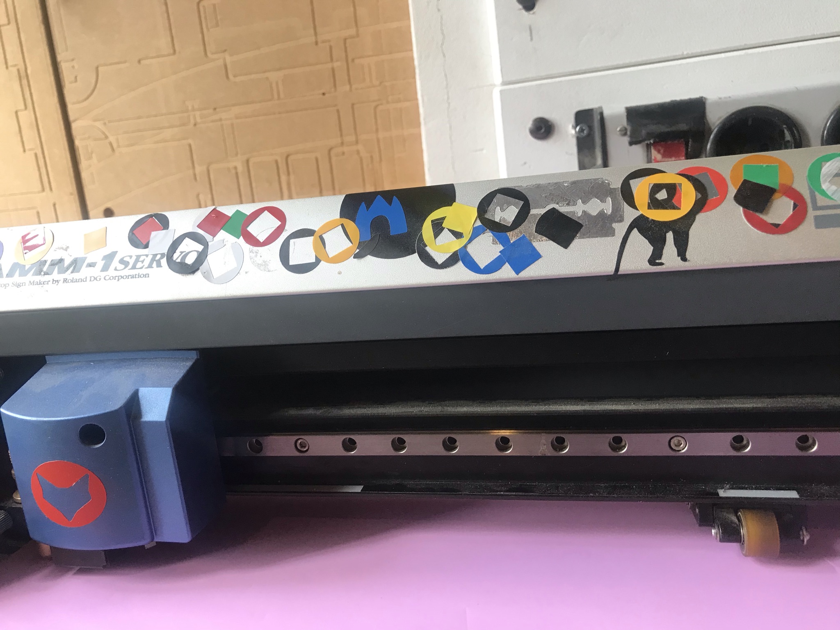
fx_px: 679
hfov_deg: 63.4
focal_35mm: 28
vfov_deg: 49.7
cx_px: 420
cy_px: 315
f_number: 1.8
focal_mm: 3.99
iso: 25
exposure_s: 1/33
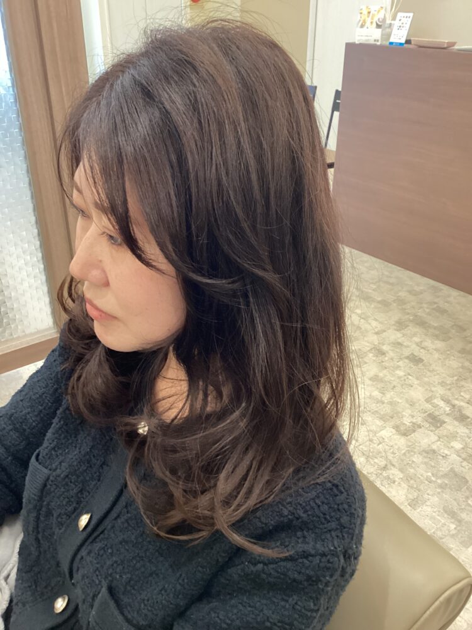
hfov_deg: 45.4
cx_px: 236
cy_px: 315
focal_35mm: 31
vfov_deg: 58.4
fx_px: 564
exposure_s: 1/50
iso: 320
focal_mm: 3.3
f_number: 2.4
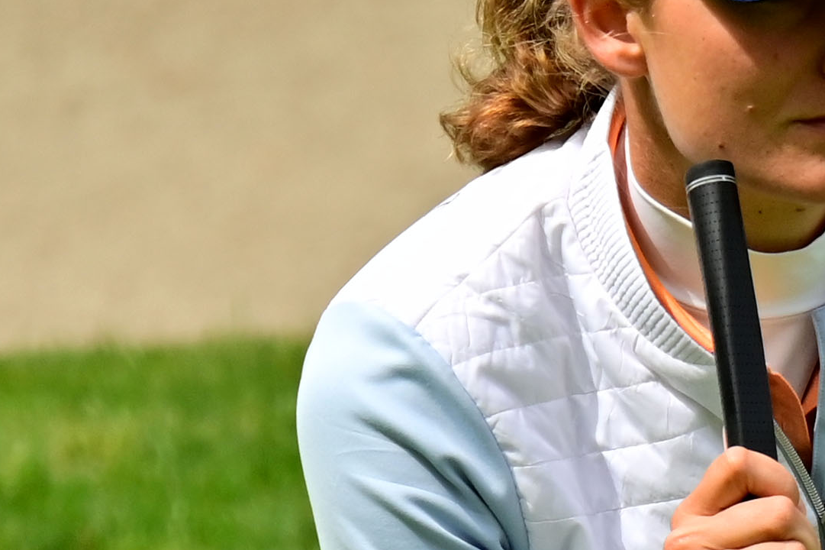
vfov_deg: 0.8
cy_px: 811
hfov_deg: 1.1
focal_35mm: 1801
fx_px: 41258
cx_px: 997
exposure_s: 1/1000
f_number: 6.3
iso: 250
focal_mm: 240
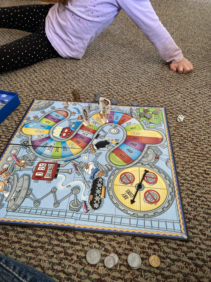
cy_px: 141
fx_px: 228
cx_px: 106
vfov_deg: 63.4
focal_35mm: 28
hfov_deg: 49.7
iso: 250
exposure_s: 1/40
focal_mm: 3.99
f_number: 1.8
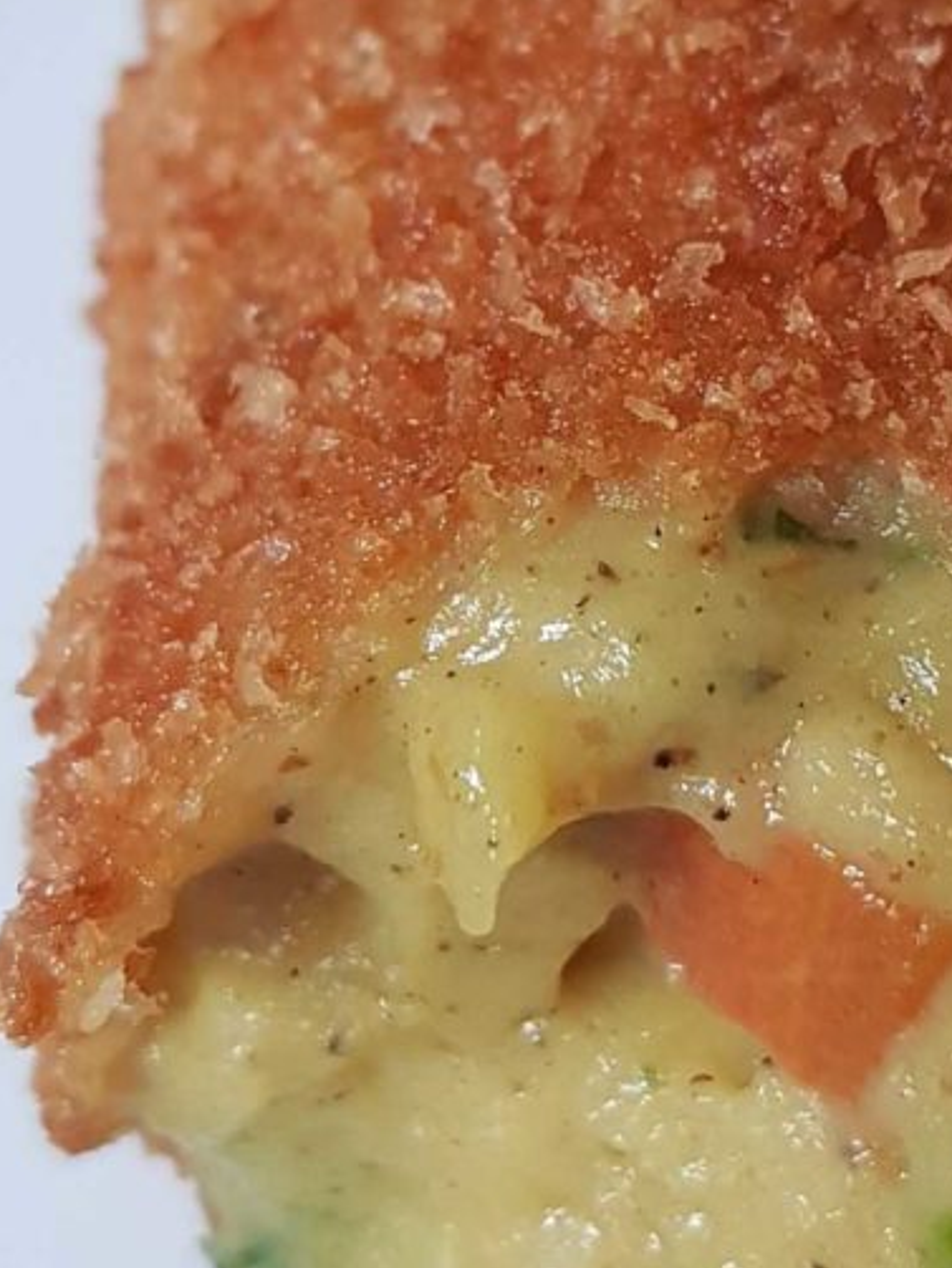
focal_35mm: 53
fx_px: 1942
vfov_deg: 36.1
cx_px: 823
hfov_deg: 26.8
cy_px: 520
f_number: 1.7
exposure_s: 1/33
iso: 160
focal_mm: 4.2
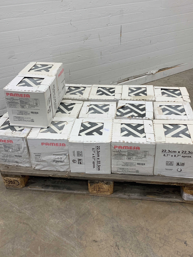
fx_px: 238
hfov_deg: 44.2
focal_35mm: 32
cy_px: 117
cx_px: 96
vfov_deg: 56.7
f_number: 1.8
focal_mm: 4.25
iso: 100
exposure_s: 1/115
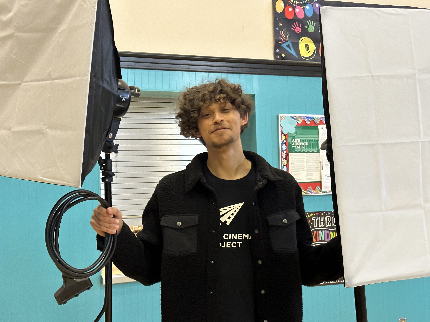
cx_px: 215
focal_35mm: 48
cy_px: 161
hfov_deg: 39.7
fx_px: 596
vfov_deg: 30.3
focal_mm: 6.86
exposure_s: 1/40
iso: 320
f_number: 1.78
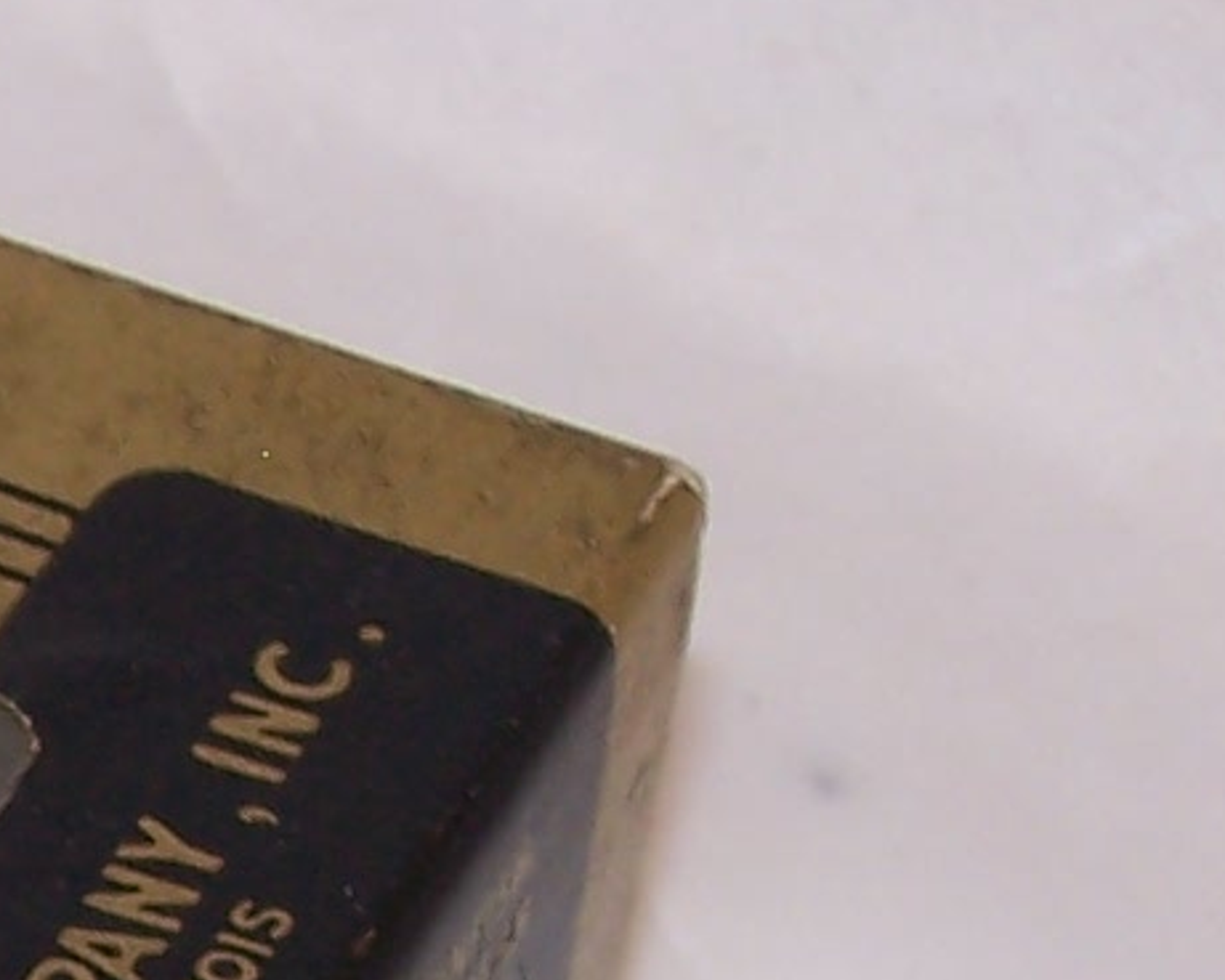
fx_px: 11858
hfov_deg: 5.8
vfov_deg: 4.7
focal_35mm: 327
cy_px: 2021
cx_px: -1350
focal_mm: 11.1
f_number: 3.2
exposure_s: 1/60
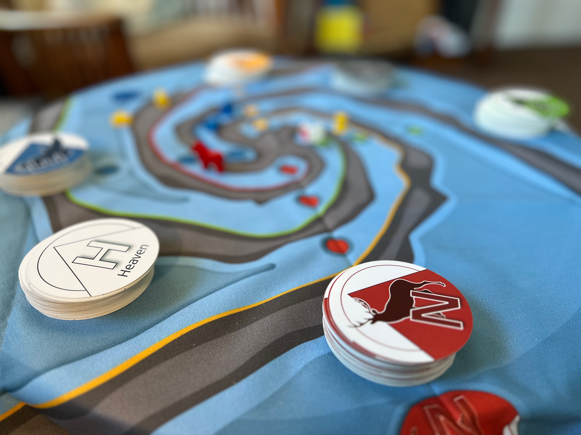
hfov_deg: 67.3
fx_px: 436
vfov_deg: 53.1
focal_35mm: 26
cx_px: 290
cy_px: 218
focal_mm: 5.7
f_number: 1.5
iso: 125
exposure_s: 1/120
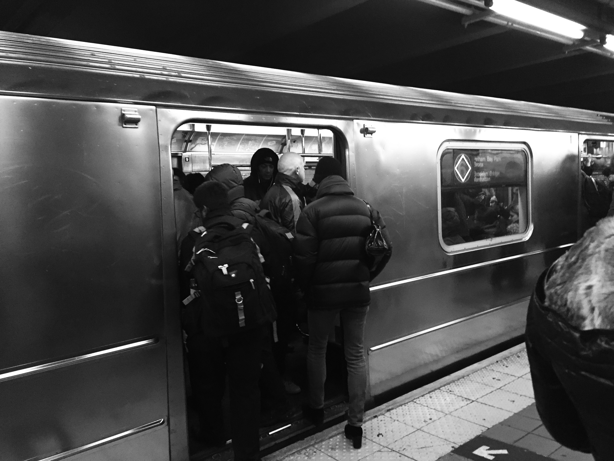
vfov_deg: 48.2
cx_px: 307
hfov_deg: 61.7
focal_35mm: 29
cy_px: 230
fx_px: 514
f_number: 2.2
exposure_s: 1/30
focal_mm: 4.15
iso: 200
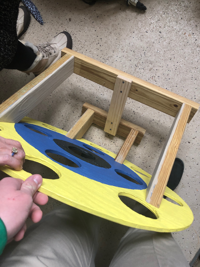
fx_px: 216
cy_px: 134
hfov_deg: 49.7
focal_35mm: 28
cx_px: 100
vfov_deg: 63.4
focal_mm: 3.99
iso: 40
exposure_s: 1/20
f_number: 1.8
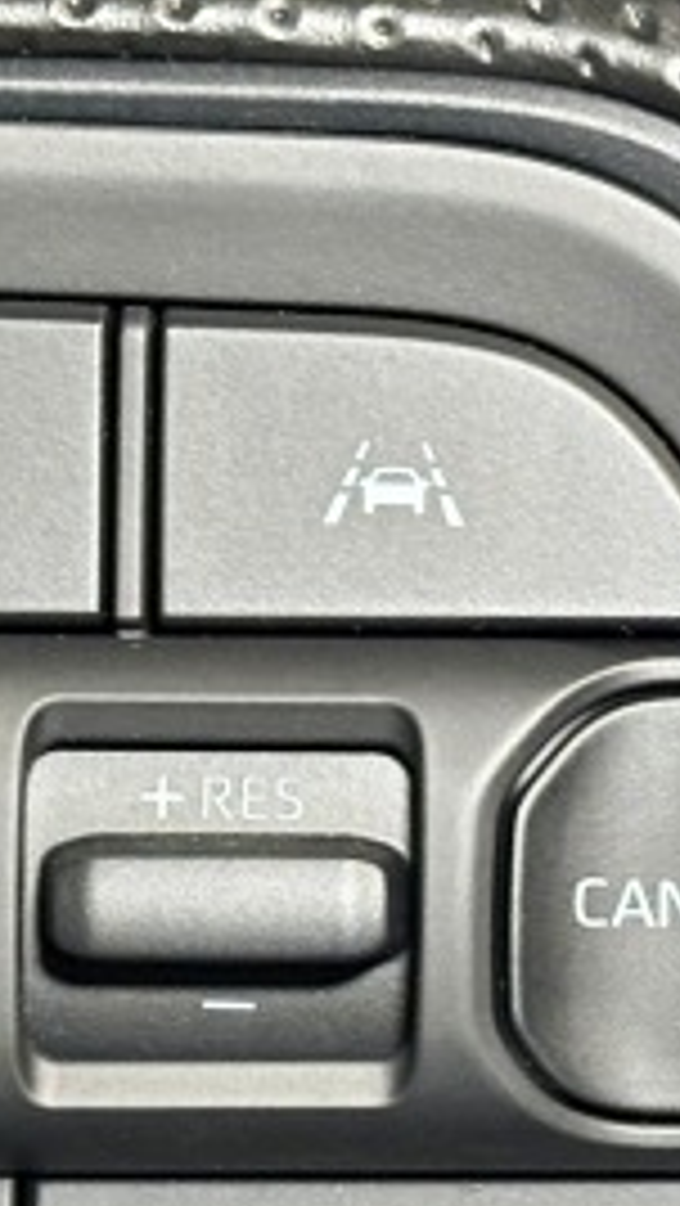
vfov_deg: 10.7
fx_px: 6403
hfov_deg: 6.1
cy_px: 878
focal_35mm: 200
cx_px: 207
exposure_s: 1/40
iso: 400
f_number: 1.78
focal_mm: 6.86
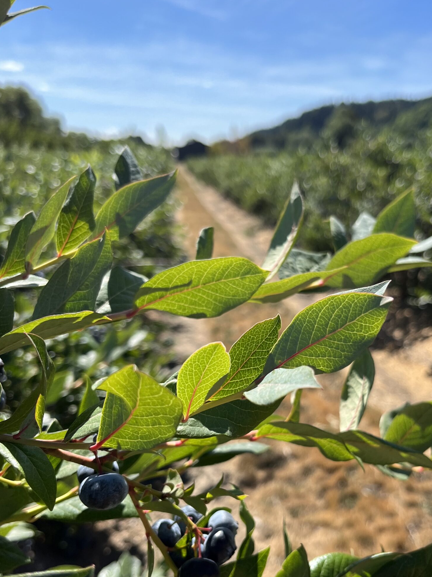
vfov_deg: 53.6
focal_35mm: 34
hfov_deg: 41.4
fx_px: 566
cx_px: 281
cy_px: 346
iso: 50
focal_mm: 5.1
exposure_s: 1/2899
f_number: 1.6
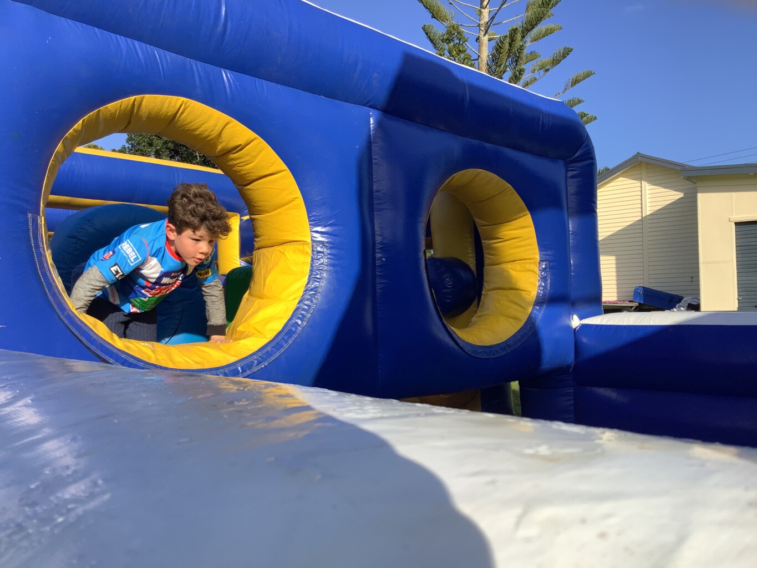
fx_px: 678
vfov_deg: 45.4
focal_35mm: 31
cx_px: 378
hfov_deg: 58.3
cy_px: 284
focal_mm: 3.3
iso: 25
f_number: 2.4
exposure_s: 1/1087
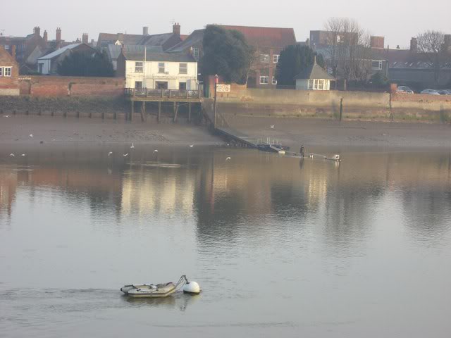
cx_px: 226
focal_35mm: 114
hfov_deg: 17.3
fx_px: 1485
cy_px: 169
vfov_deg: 13.0
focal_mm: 18.6
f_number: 5.2
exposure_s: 1/160
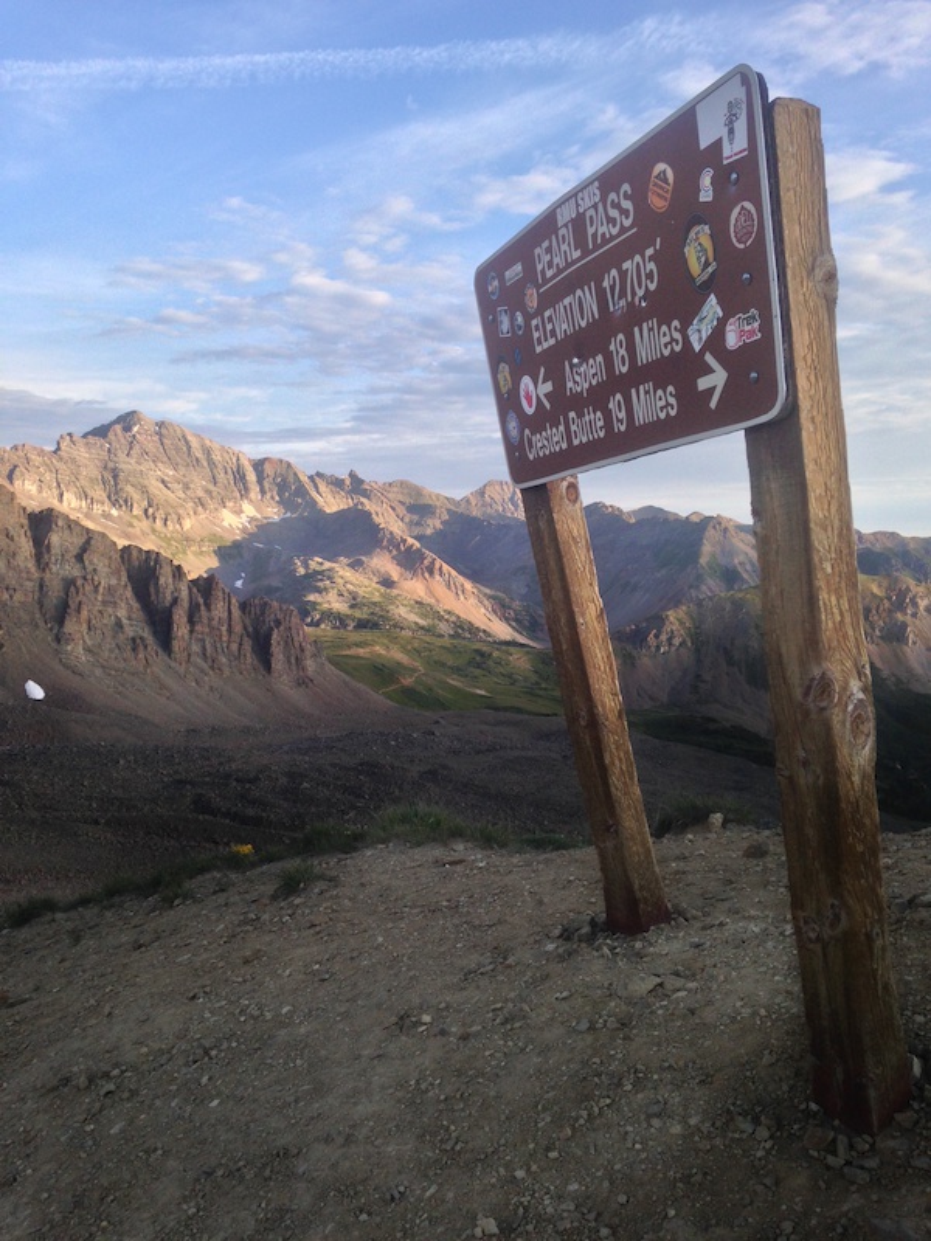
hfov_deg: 42.9
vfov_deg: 55.4
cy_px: 620
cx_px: 466
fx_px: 1183
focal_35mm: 33
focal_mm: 4.12
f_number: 2.4
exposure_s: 1/384
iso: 50
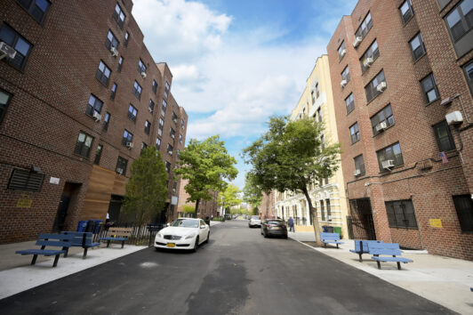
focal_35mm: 14
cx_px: 236
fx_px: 184
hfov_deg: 104.3
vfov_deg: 81.1
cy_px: 158
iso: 400
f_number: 4
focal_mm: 14
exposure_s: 1/4000
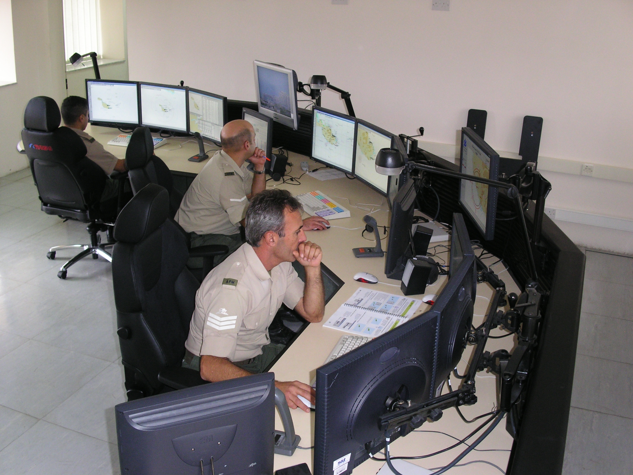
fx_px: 695
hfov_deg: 49.0
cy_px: 238
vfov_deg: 37.7
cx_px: 316
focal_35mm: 38
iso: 200
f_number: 2.8
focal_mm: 7.8
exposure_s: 1/45
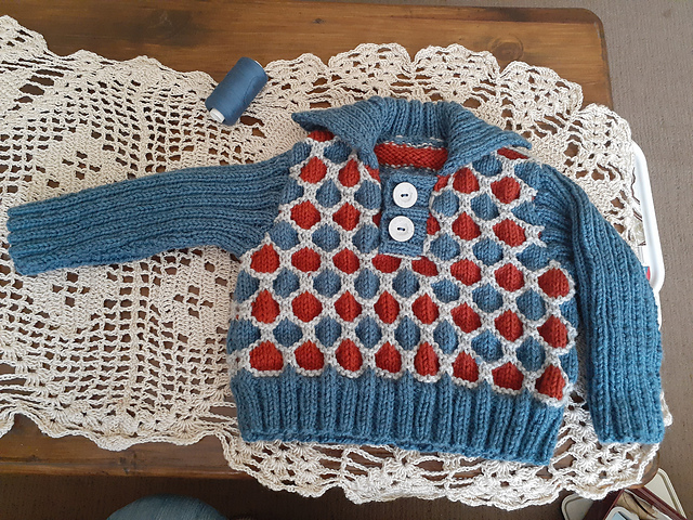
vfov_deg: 51.4
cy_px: 260
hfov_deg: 65.3
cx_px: 346
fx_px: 541
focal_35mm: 27
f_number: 1.9
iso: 500
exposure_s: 1/25
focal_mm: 3.6
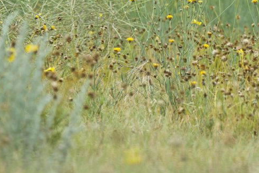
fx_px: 4275
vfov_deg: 2.3
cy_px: -5
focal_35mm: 594
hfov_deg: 3.5
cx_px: 262
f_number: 8
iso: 800
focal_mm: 195
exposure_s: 1/1600
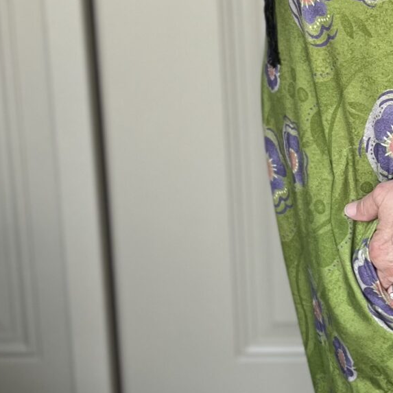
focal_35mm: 107
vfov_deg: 16.2
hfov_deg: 15.9
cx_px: 415
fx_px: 1374
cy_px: 108
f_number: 1.6
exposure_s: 1/247
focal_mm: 5.1
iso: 40
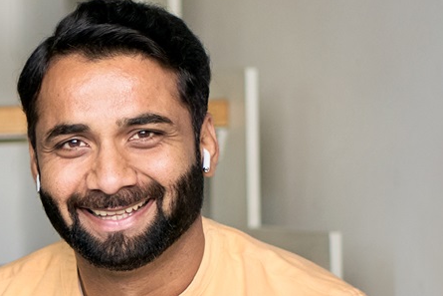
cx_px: -182
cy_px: 416
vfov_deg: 3.2
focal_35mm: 428
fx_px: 5268
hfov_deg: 4.8
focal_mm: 85
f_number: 2
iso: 500
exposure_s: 1/400
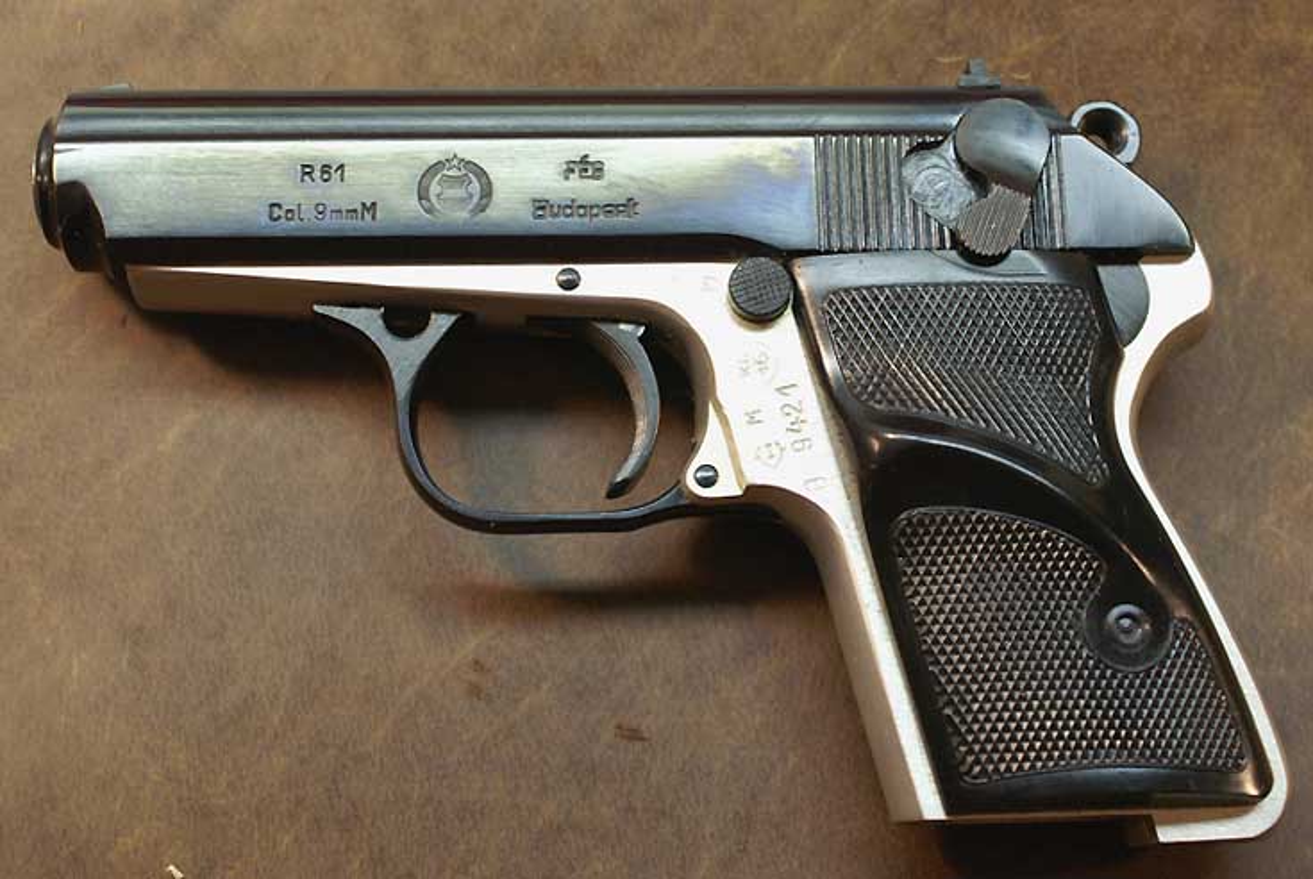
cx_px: 656
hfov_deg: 37.8
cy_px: 440
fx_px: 1917
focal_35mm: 52
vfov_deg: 25.8
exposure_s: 1/60
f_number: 5.6
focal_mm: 35
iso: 800
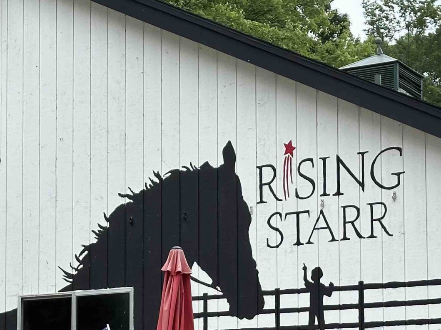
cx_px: 205
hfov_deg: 17.0
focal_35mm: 116
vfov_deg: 12.6
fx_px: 1478
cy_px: 309
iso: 64
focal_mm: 6.86
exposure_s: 1/1107
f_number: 1.78
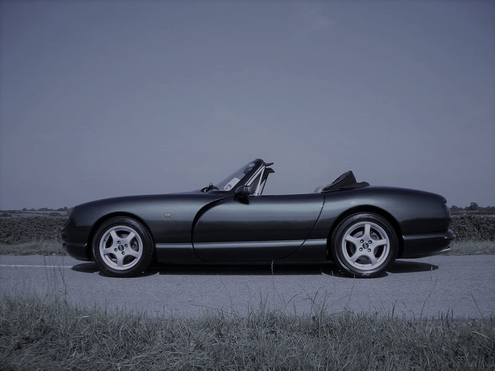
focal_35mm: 38
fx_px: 543
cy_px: 186
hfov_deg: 49.0
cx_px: 248
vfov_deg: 37.7
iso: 50
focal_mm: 6.3
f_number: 6.4
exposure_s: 1/181
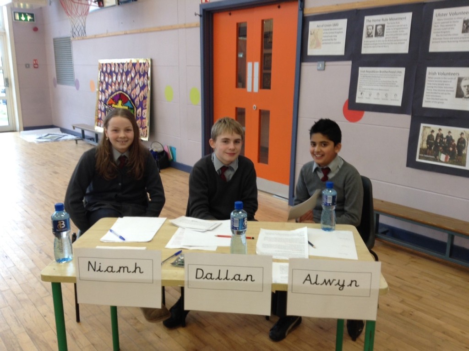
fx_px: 446
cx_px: 234
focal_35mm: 33
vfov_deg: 42.8
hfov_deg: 55.4
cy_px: 176
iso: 32
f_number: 2.4
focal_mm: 3.3
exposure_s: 1/24
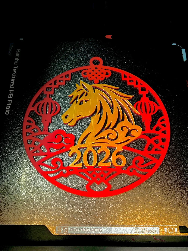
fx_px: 188
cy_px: 126
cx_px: 94
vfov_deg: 67.3
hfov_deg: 53.0
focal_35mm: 26
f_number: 1.5
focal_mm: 5.7
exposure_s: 1/30
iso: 640
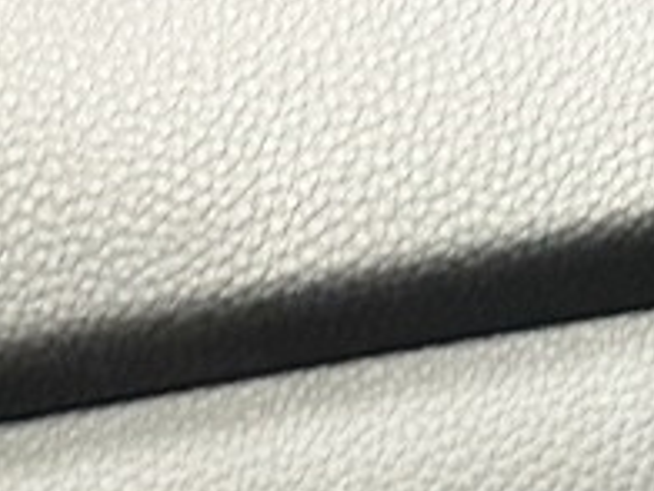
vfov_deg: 5.7
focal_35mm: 251
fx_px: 4742
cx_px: 1034
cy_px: 1162
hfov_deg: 7.7
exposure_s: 1/24
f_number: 1.78
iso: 640
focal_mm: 6.86
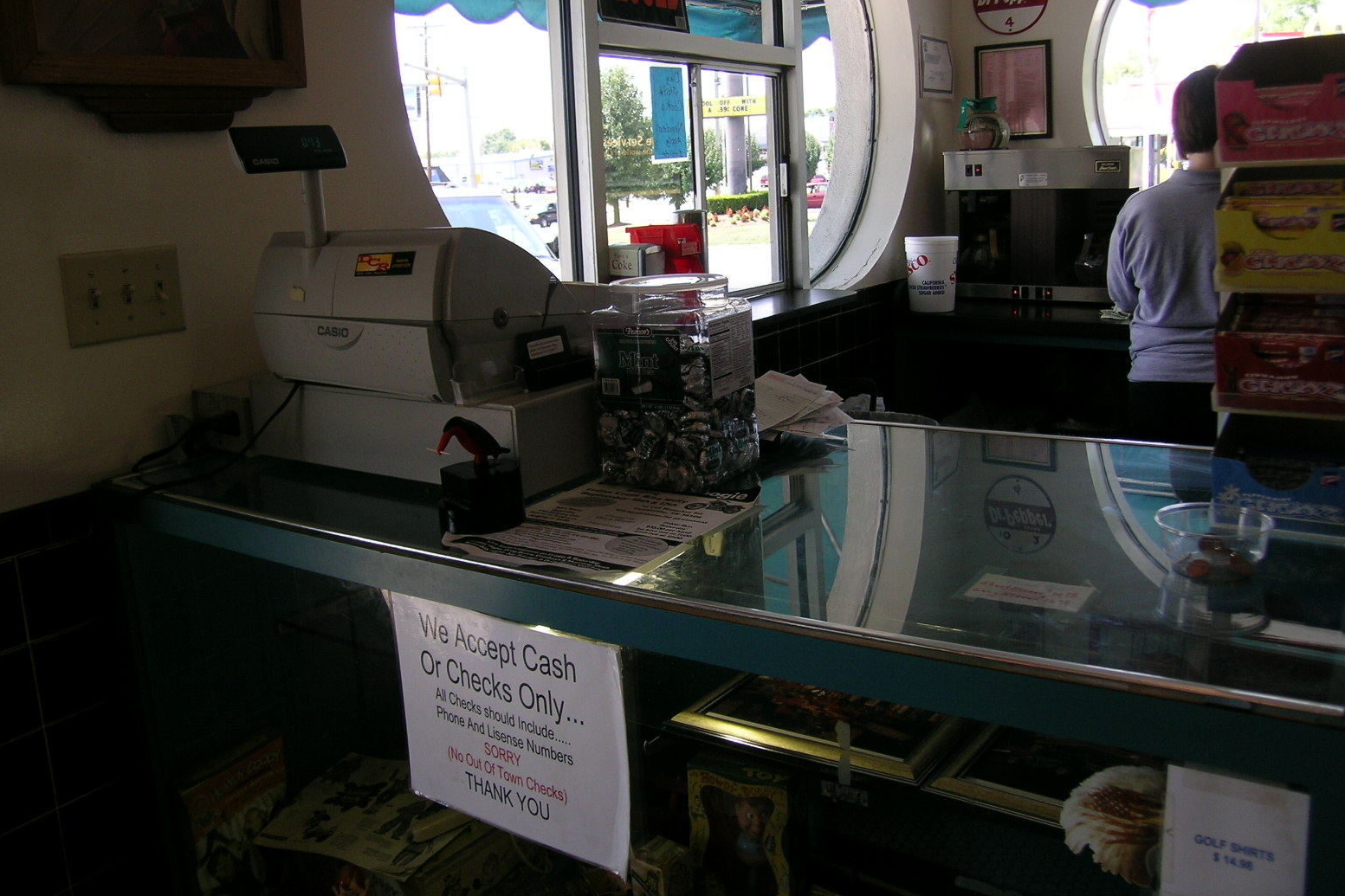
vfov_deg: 43.5
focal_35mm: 30
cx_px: 655
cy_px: 378
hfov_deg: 61.9
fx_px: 1121
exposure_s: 1/65
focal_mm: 5.8
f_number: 3.1
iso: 50
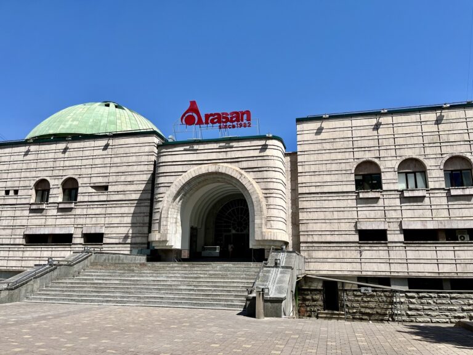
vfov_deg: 53.1
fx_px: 355
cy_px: 178
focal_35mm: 26
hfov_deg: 67.3
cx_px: 236
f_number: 1.6
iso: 50
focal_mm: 5.1
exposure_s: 1/4651
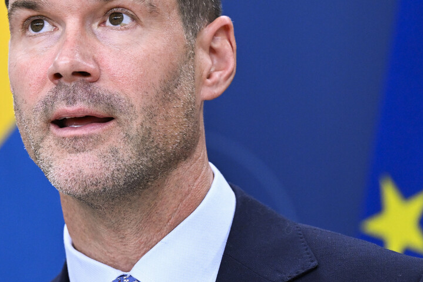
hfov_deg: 5.3
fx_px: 4583
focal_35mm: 390
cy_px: 112
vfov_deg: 3.5
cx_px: 23
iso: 2500
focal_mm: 175
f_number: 4
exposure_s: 1/400
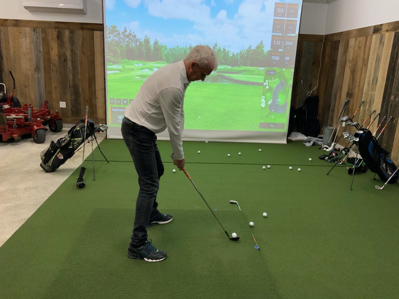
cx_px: 200
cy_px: 150
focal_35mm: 29
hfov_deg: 61.7
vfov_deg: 48.2
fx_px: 334
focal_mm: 3
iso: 160
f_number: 1.8
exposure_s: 1/60
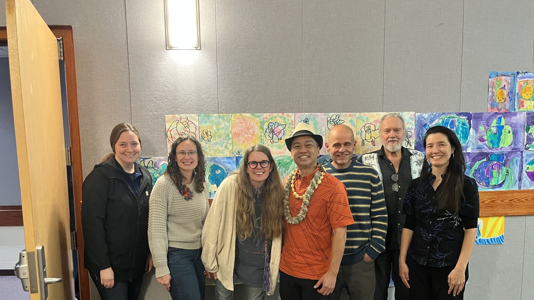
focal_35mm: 30
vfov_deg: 38.4
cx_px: 266
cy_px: 207
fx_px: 425
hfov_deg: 64.3
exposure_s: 1/40
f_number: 1.6
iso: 500
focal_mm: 5.1
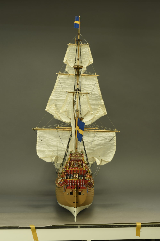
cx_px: 80
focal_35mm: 90
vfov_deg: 22.6
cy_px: 120
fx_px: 600
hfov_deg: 15.2
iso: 100
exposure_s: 1/13
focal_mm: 60
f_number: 8
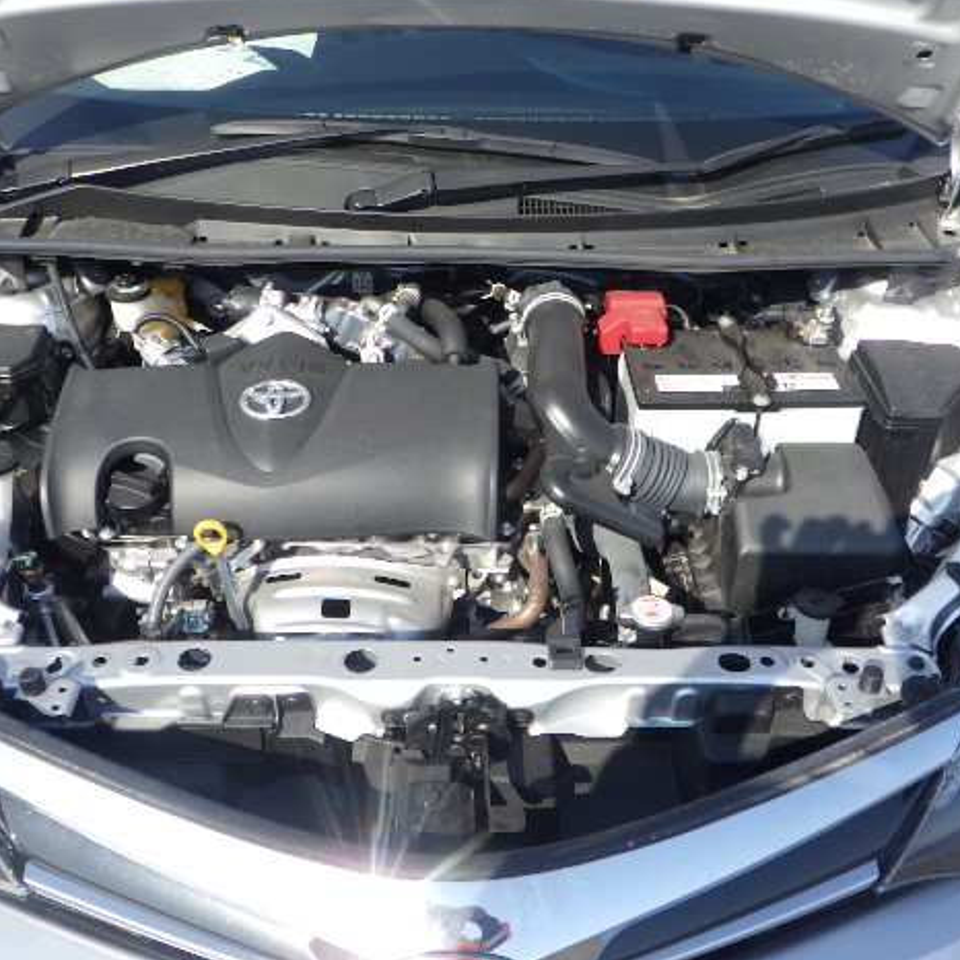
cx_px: 490
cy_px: 470
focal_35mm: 34
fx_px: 1067
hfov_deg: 48.4
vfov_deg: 48.4
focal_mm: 5
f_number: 4.2
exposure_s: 1/500
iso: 125
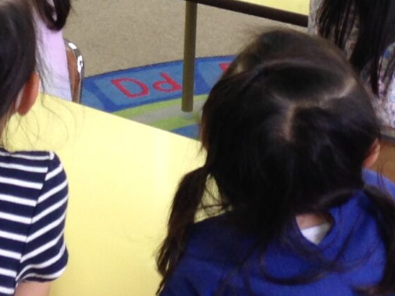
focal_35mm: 152
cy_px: -150
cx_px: 191
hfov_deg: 13.0
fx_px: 1734
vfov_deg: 9.5
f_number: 2.4
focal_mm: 4.12
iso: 50
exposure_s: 1/30
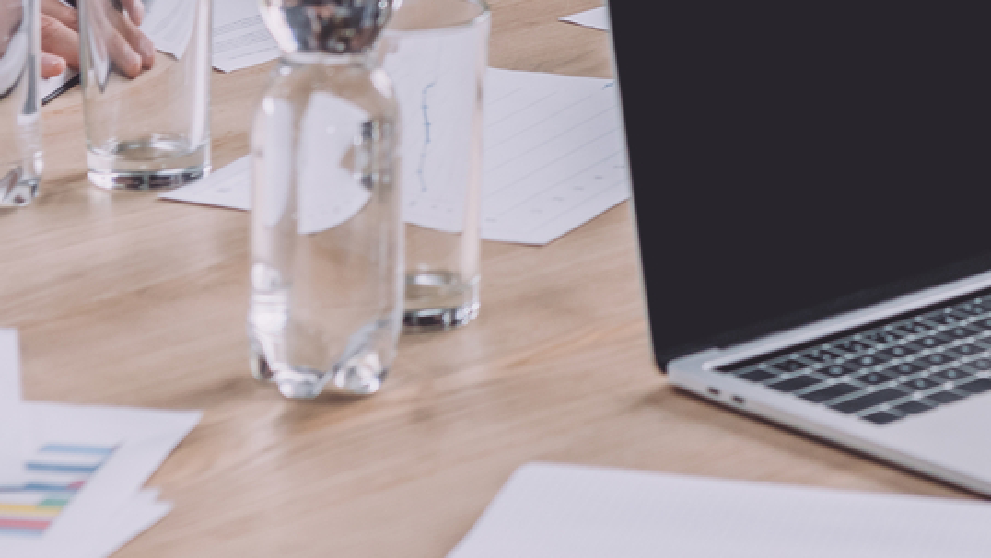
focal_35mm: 187
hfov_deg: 11.4
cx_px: 982
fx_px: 4915
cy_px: -419
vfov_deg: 6.4
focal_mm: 48
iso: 400
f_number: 4
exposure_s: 1/200
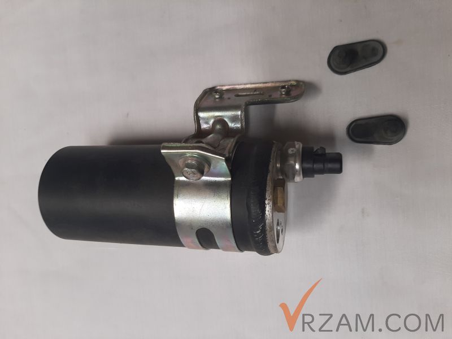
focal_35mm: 26
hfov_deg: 67.3
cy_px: 170
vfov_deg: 53.1
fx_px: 339
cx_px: 226
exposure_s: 1/202
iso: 40
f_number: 1.7
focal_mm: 3.93
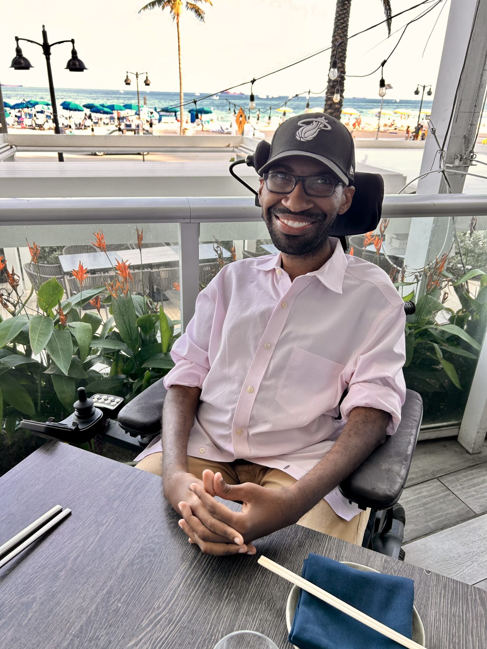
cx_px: 244
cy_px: 324
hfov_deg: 53.1
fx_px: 488
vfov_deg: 67.3
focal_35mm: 26
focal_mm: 5.7
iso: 50
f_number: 1.5
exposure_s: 1/171
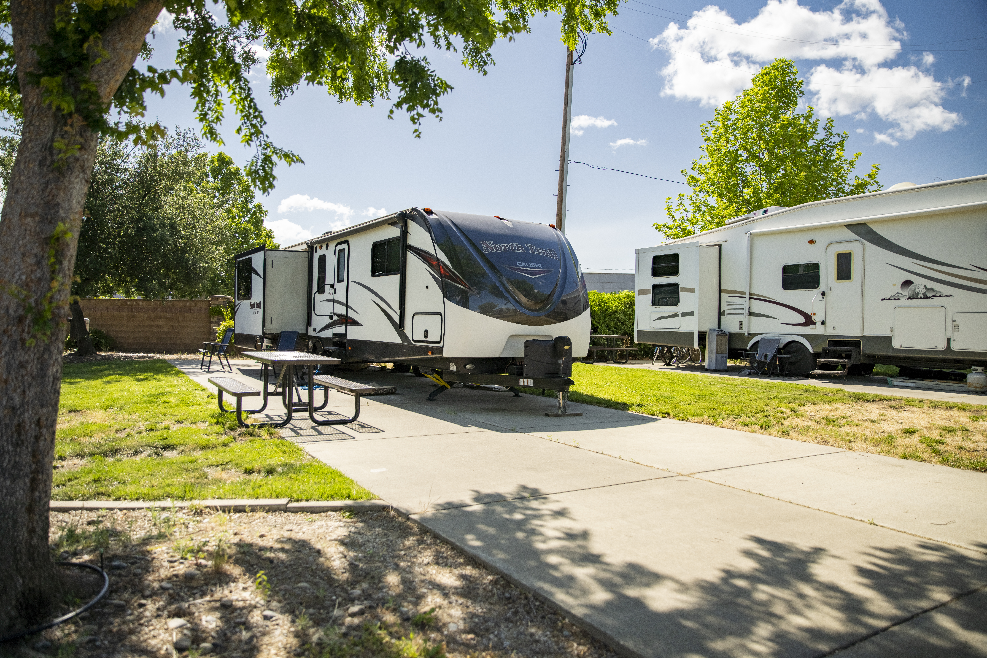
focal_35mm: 24
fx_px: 658
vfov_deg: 53.1
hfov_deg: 73.7
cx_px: 494
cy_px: 329
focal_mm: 24
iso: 500
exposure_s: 1/3200
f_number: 2.8
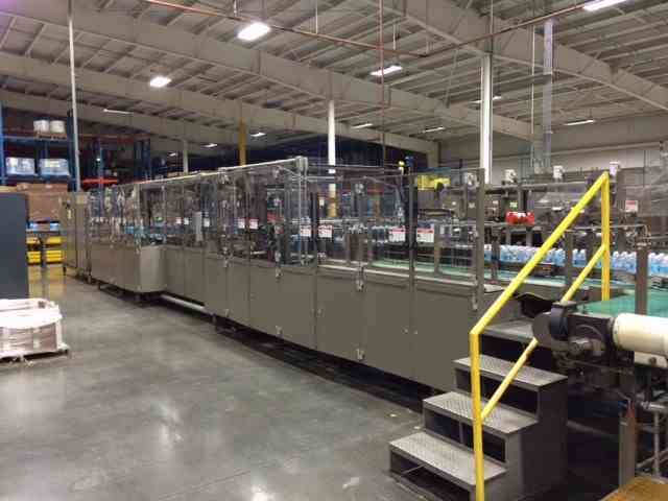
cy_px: 250
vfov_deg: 48.2
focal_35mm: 29
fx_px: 560
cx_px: 334
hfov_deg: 61.7
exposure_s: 1/30
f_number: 2.2
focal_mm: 4.15
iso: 160
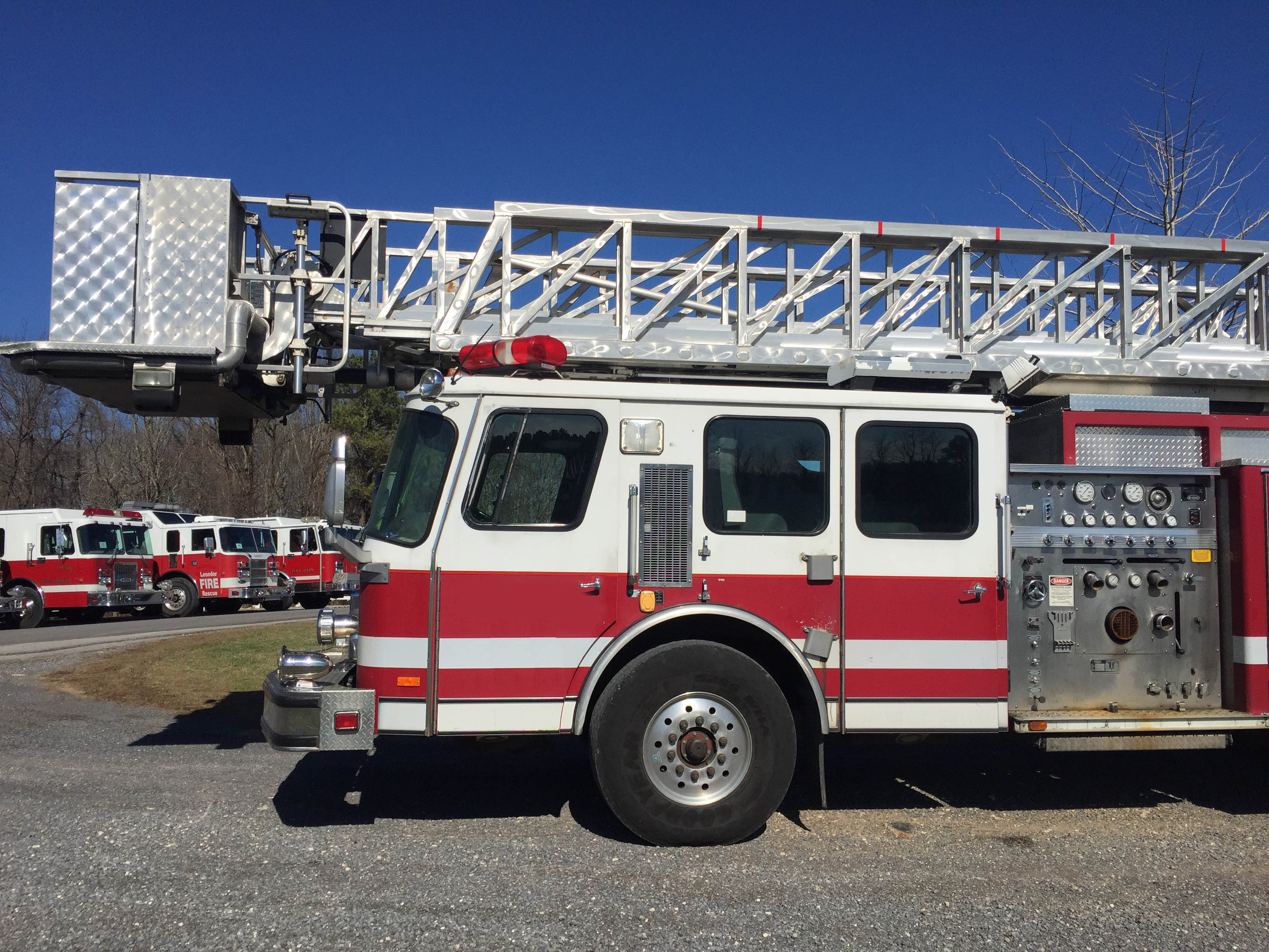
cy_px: 476
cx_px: 634
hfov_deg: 61.7
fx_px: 1063
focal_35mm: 29
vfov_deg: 48.2
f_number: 2.2
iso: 32
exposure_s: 1/5650
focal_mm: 4.15
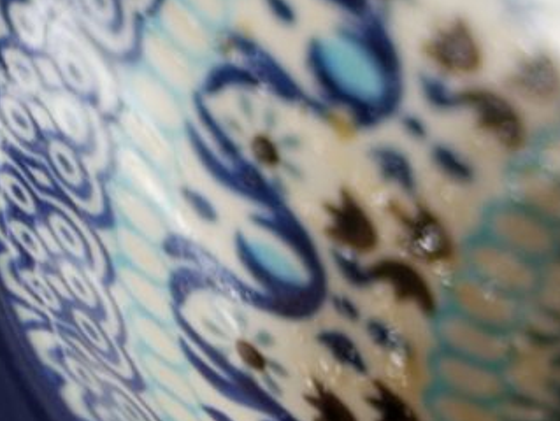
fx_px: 5199
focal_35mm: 321
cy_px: 237
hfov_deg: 5.9
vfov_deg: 4.6
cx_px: 1283
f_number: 1.8
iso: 200
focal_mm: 25
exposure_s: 1/160
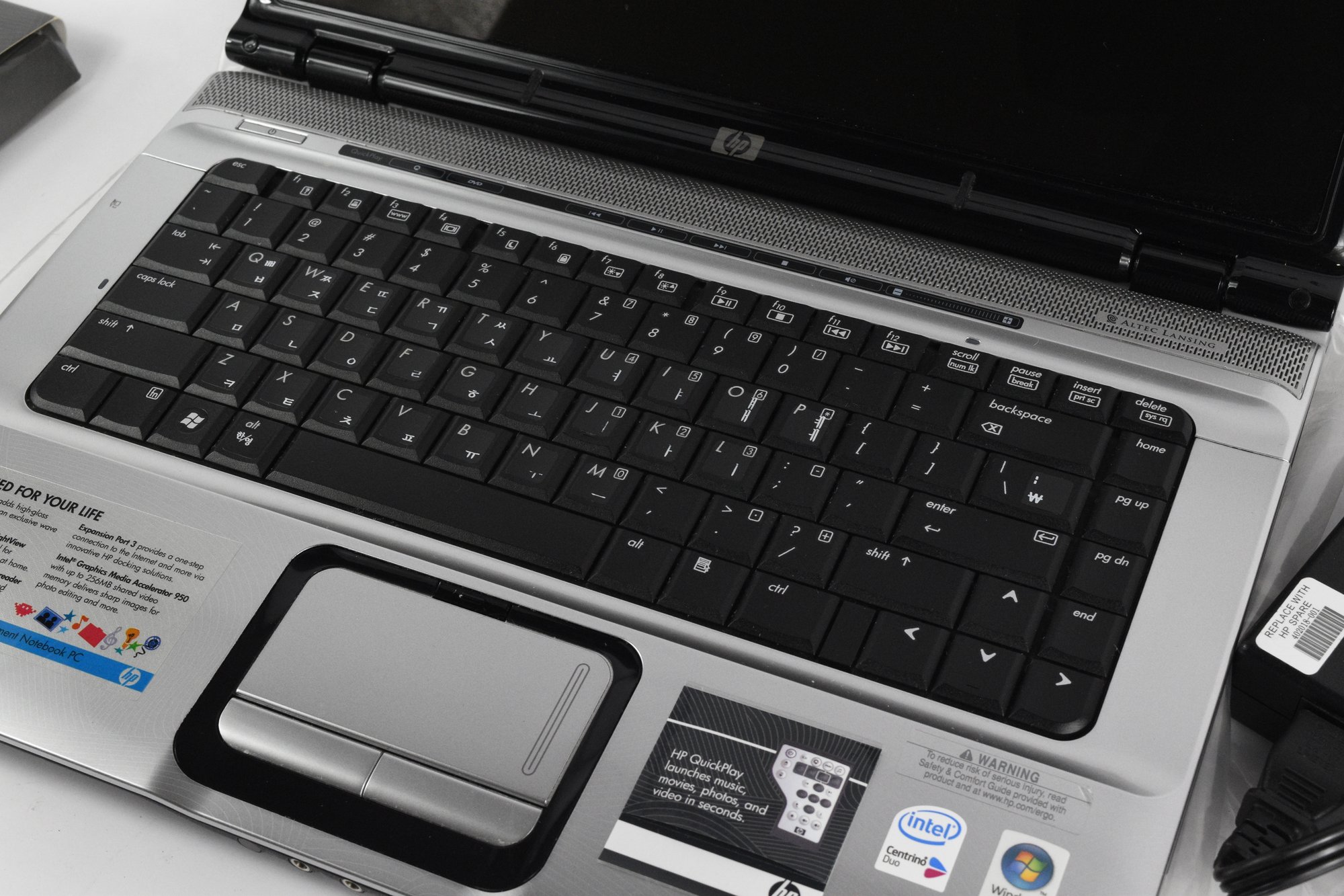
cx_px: 672
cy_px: 448
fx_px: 1960
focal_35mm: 52
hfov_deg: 37.9
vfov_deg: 25.7
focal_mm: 35
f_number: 10
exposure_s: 1/250
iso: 2000
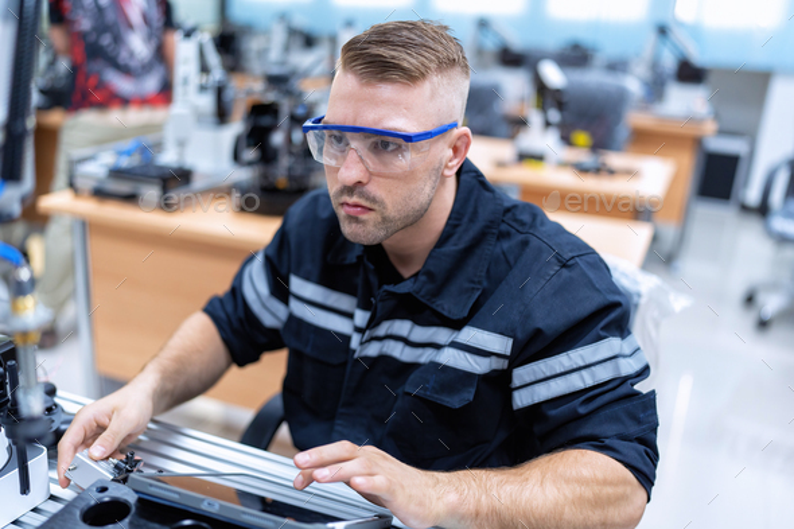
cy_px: 264
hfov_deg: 54.4
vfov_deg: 37.8
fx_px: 772
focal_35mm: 35
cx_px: 397
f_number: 1.4
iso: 1000
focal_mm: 35
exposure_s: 1/500
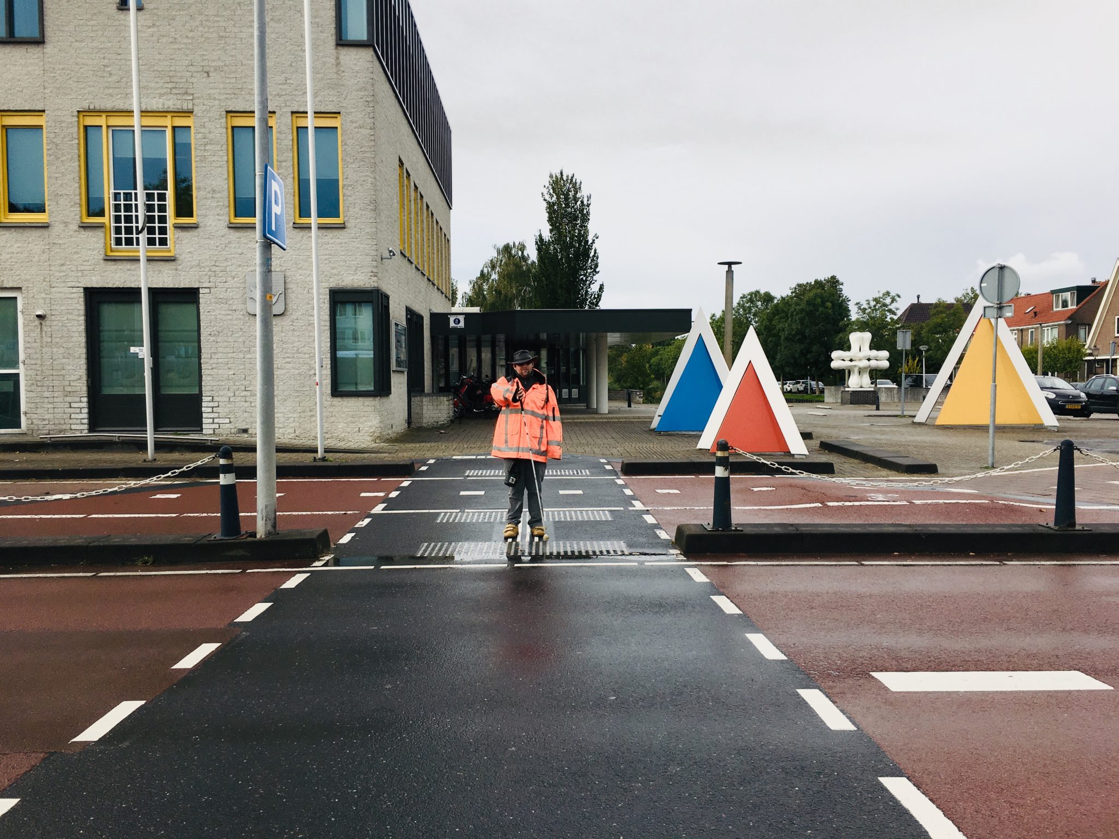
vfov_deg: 48.2
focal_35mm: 29
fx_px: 937
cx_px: 560
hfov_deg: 61.7
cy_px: 420
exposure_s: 1/1083
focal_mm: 4.15
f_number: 2.2
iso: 25
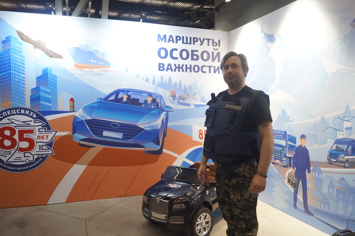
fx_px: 266
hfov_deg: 67.4
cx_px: 178
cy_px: 118
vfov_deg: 47.8
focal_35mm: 27
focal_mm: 18
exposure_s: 1/160
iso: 2500
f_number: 4
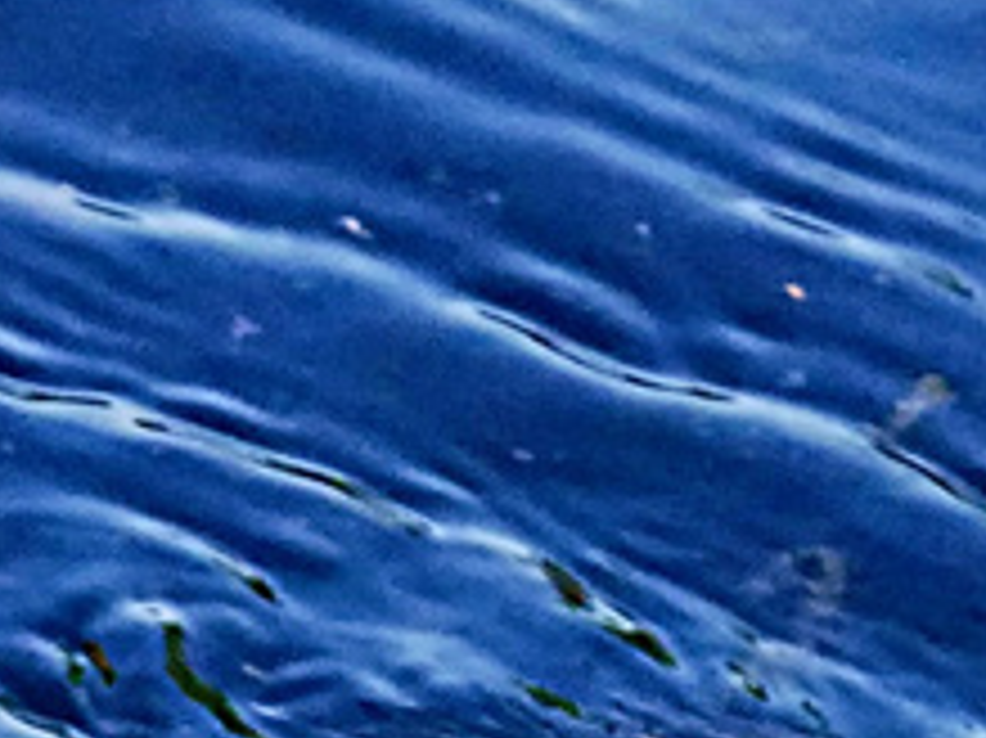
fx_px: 37436
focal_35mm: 1315
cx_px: 950
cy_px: 1476
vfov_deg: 1.1
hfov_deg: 1.5
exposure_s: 1/800
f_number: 5.6
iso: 3200
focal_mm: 100
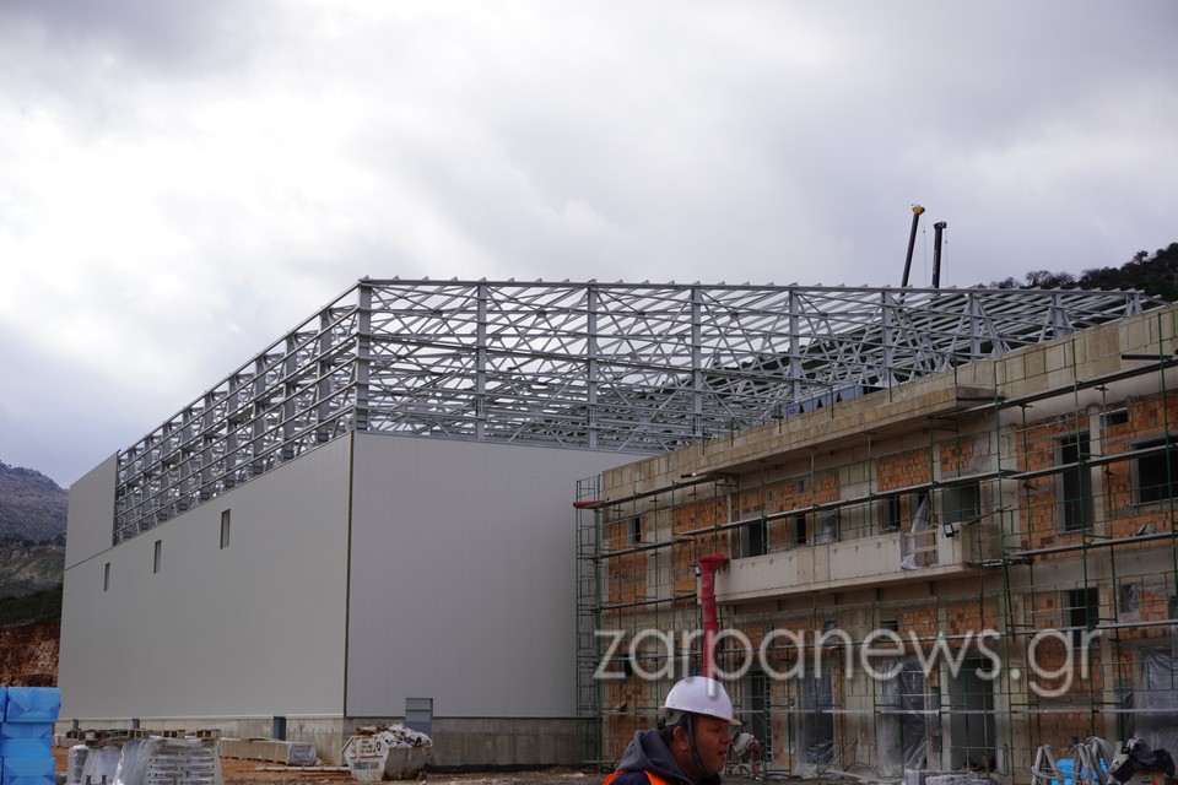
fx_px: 1669
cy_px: 392
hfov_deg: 38.9
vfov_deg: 26.5
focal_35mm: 51
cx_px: 589
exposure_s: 1/500
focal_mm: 34
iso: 100
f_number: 5.6
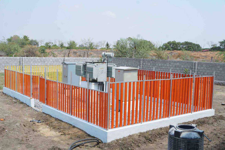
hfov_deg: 49.6
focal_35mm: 39
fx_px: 244
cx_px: 112
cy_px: 75
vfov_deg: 34.2
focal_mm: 26
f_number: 10
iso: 400
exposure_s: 1/320
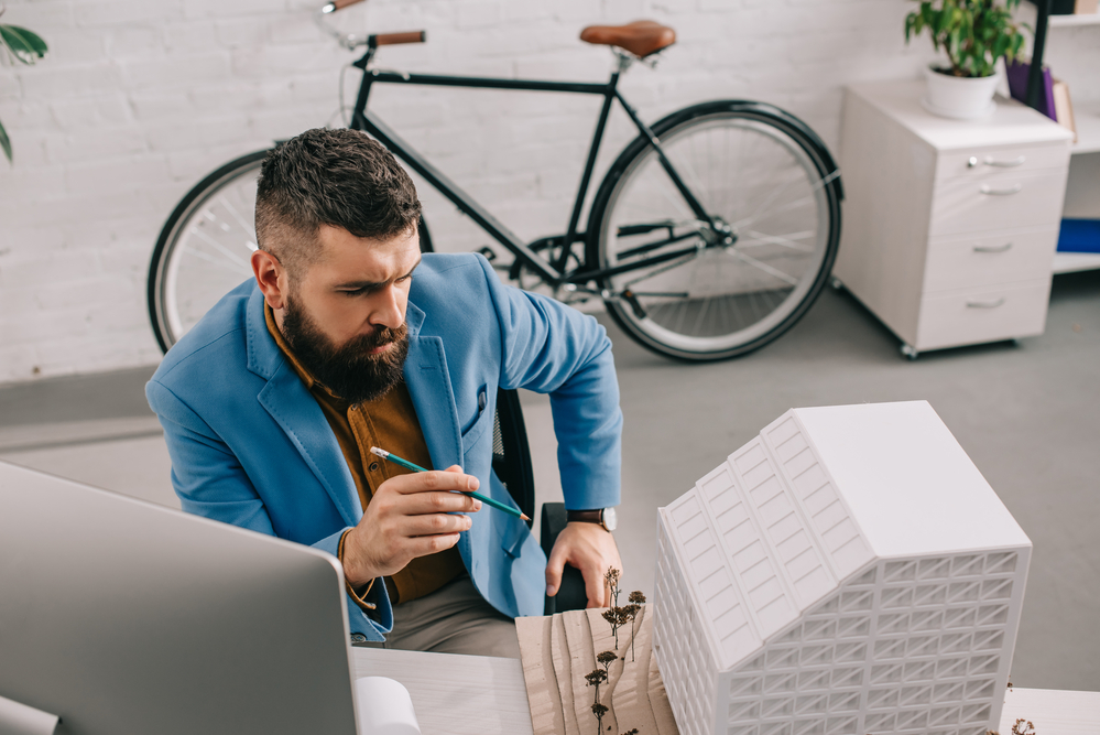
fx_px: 1528
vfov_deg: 27.0
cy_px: 368
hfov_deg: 39.6
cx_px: 550
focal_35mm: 50
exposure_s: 1/200
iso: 320
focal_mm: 50
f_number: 4
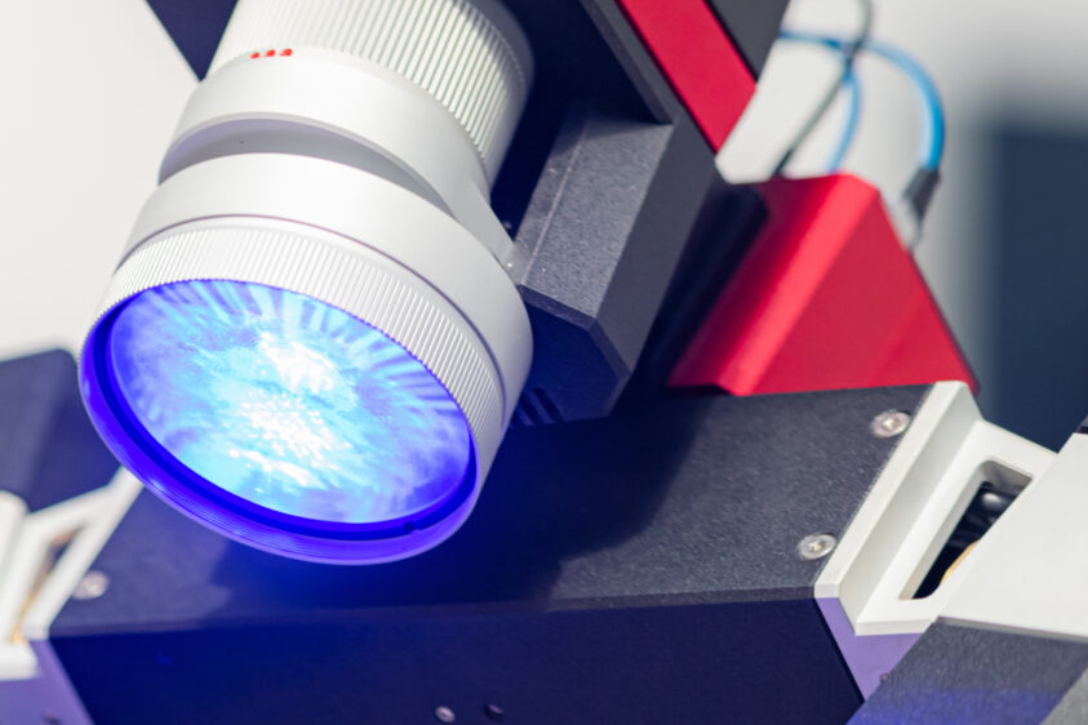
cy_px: 497
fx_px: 12390
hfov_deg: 5.0
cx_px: 196
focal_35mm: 410
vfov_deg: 3.4
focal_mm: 135
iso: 200
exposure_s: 1/200
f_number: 2.2
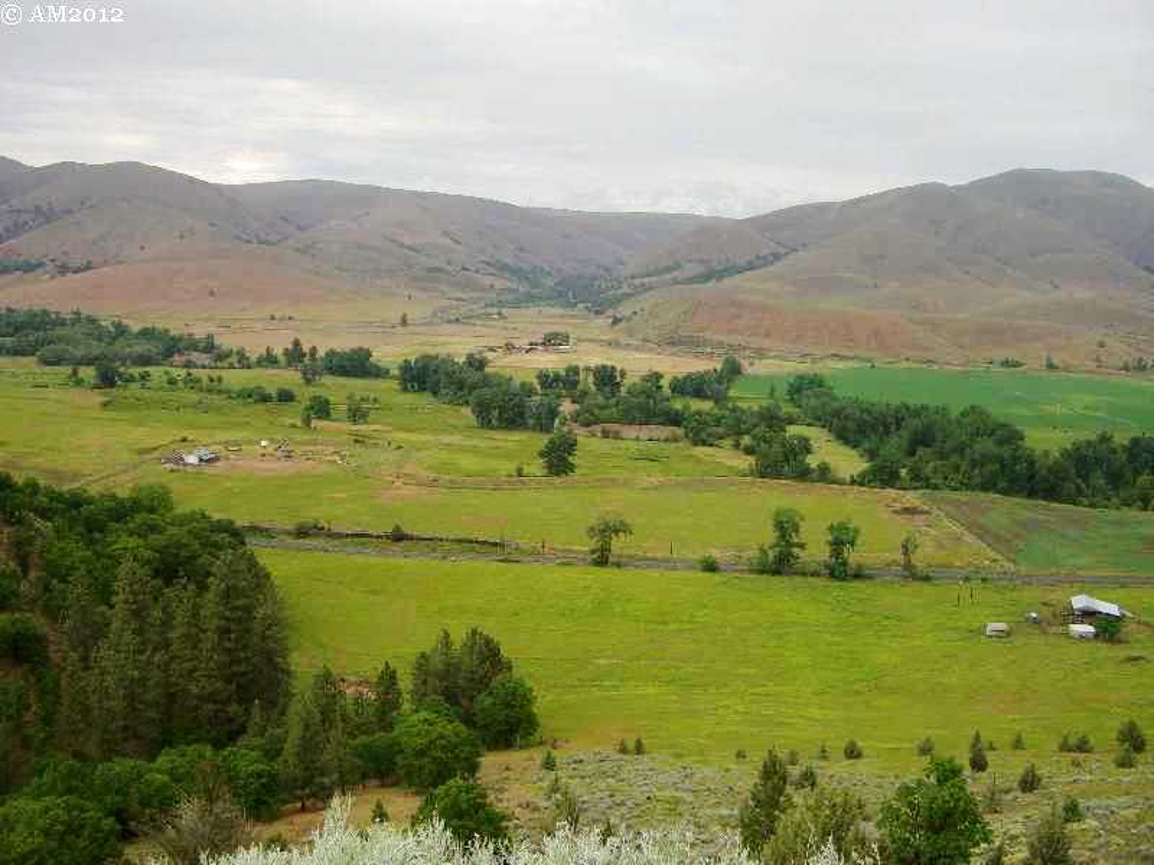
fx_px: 1267
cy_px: 432
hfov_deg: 49.0
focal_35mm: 38
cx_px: 577
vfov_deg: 37.7
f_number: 5.6
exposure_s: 1/200
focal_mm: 7.9
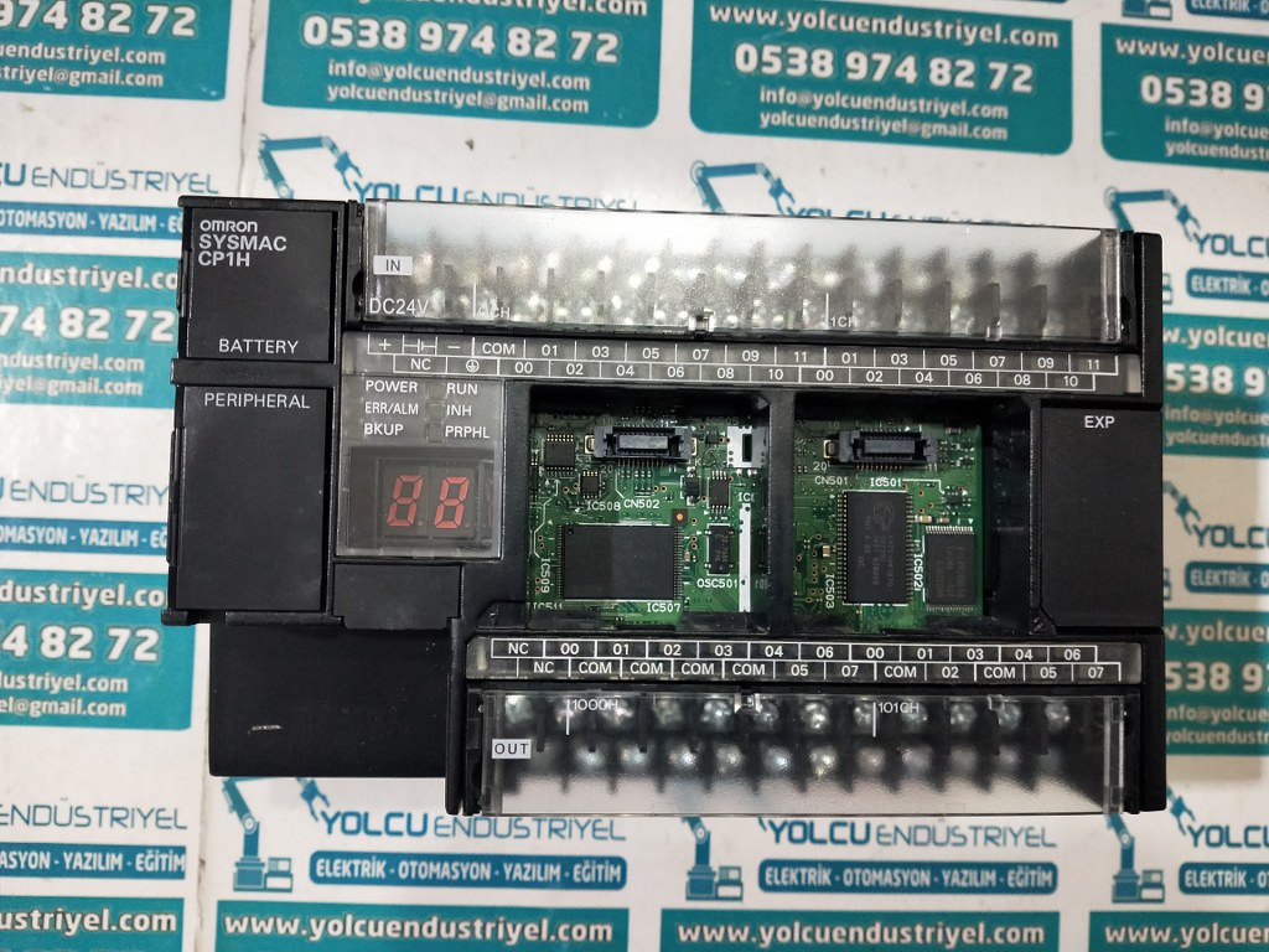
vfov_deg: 58.9
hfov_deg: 73.9
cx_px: 634
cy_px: 476
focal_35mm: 23
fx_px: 843
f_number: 1.7
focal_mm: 3.99
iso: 350
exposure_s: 1/33
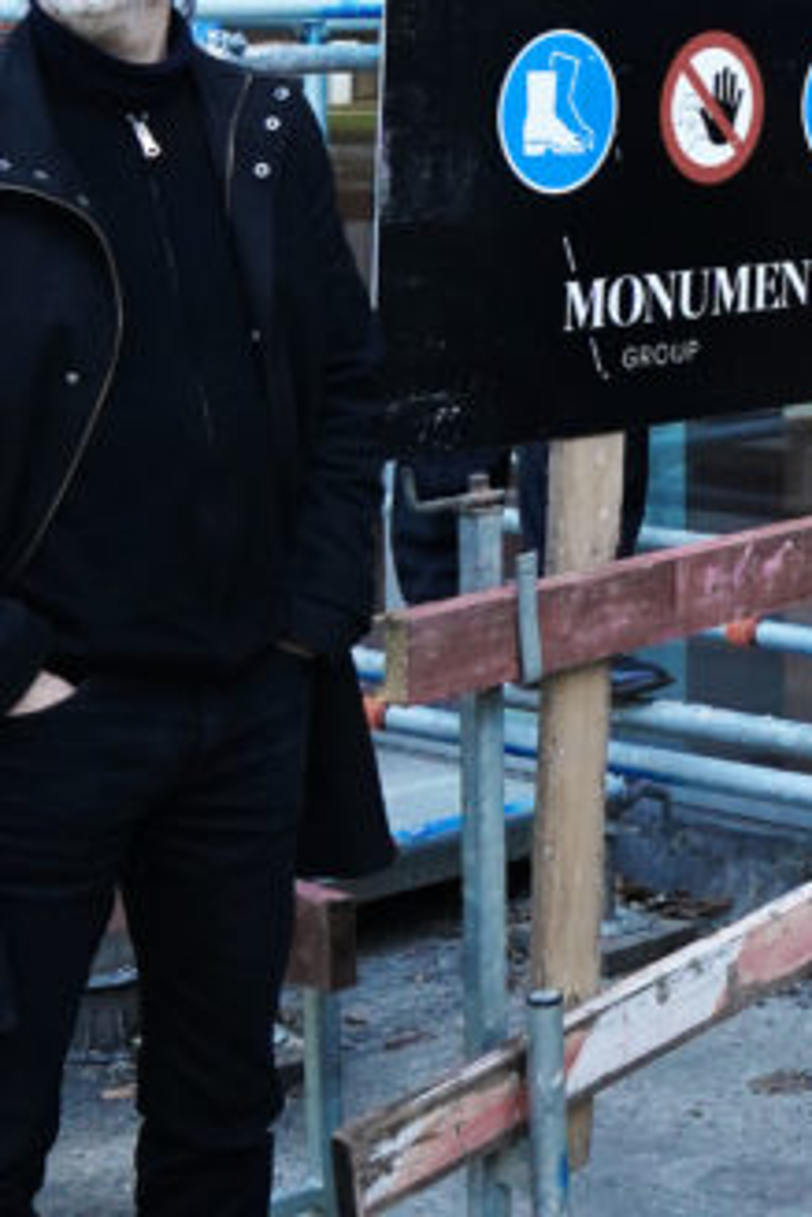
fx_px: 2535
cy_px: 237
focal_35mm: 75
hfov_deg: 17.4
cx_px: 970
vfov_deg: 26.5
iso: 1600
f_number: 8
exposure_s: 1/125
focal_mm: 24
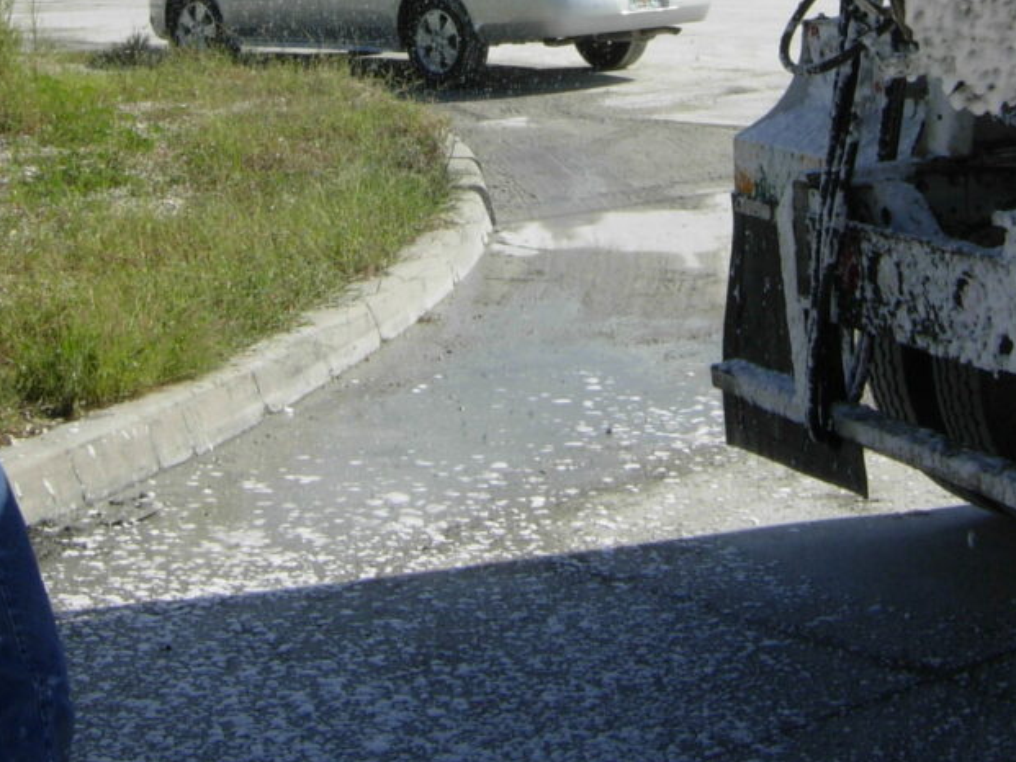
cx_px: 538
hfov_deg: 22.0
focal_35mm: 89
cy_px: -82
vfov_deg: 16.1
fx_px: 2613
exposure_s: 1/296
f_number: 6.1
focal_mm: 7.5
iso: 50
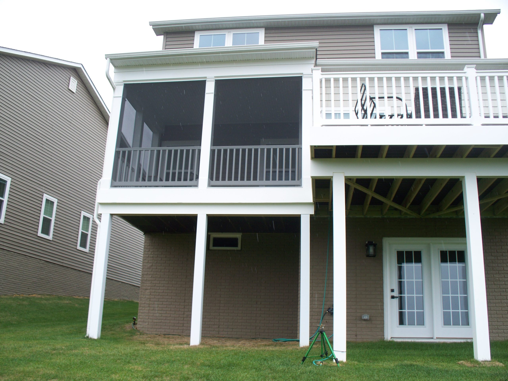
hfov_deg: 51.4
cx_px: 254
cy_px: 190
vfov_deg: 39.7
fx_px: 528
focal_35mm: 36
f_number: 2.8
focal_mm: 7.54
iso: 64
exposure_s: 1/320
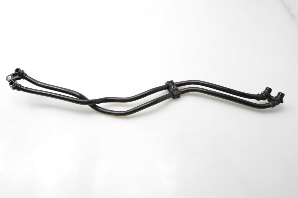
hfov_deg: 61.9
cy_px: 99
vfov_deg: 43.6
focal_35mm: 30
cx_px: 149
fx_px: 248
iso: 6400
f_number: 10
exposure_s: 1/400
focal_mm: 20
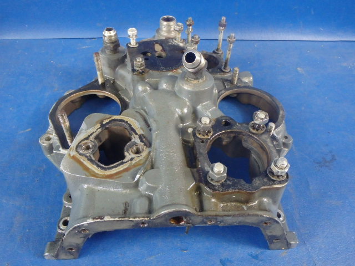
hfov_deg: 63.4
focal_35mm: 28
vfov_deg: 49.7
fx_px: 287
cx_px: 178
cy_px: 133
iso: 800
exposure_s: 1/20
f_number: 3.9
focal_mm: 5
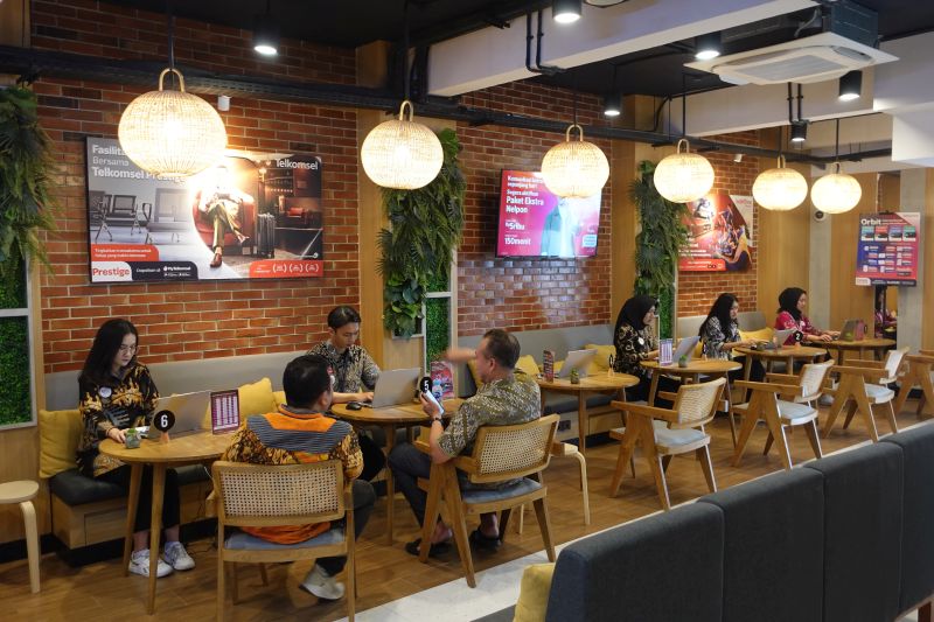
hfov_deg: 61.9
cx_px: 467
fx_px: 778
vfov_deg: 43.6
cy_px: 311
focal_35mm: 30
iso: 320
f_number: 2.5
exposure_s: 1/30
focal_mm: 11.7
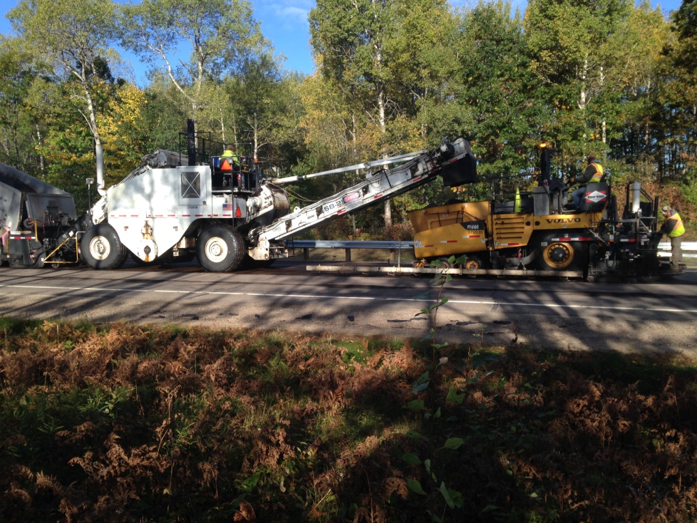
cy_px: 262
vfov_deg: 42.9
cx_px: 348
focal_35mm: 33
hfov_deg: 55.4
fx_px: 664
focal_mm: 4.12
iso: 50
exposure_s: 1/809
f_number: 2.4
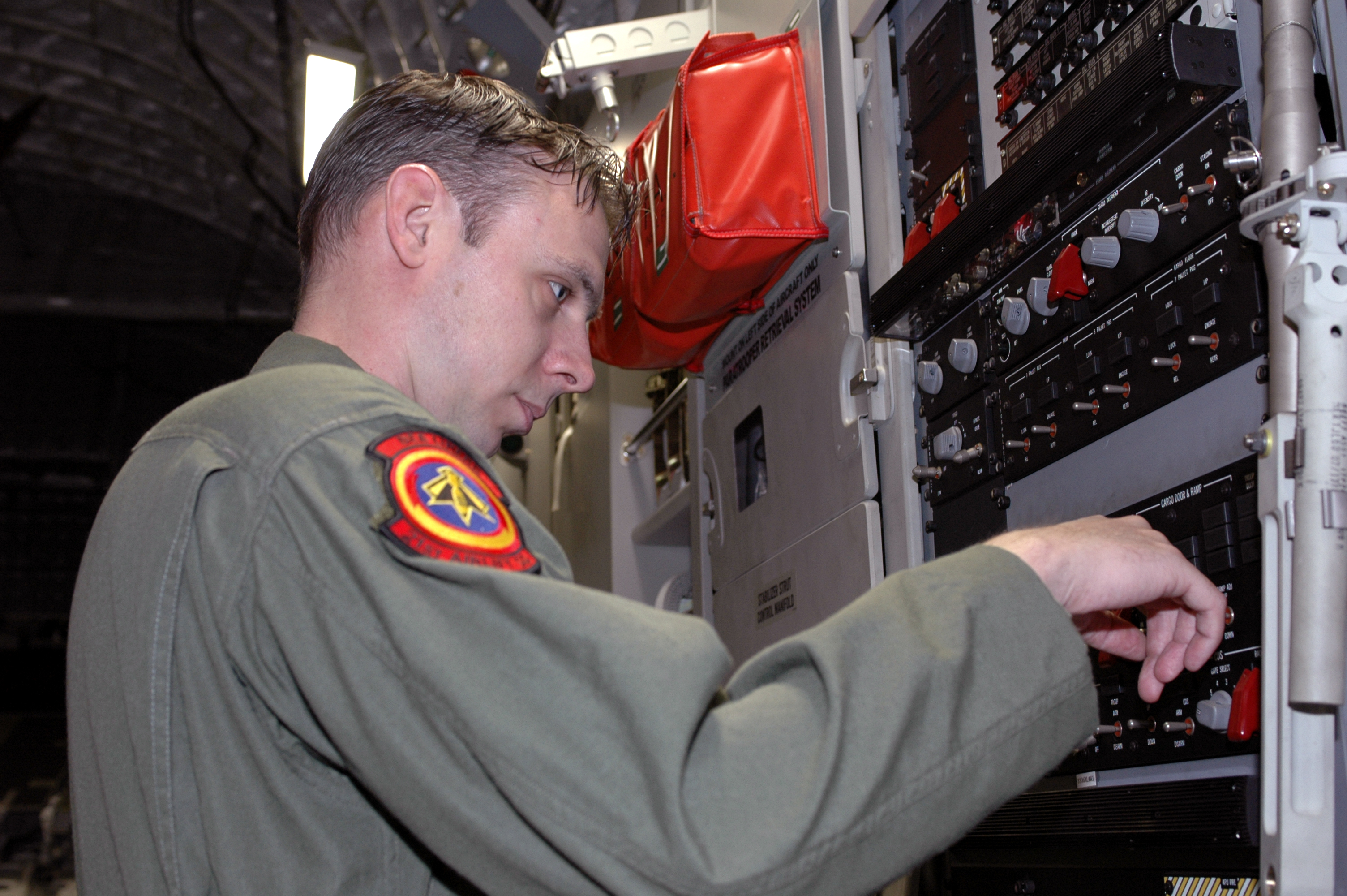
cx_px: 674
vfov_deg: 31.8
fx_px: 1570
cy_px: 448
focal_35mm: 42
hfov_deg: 46.4
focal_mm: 28
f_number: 5
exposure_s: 1/60
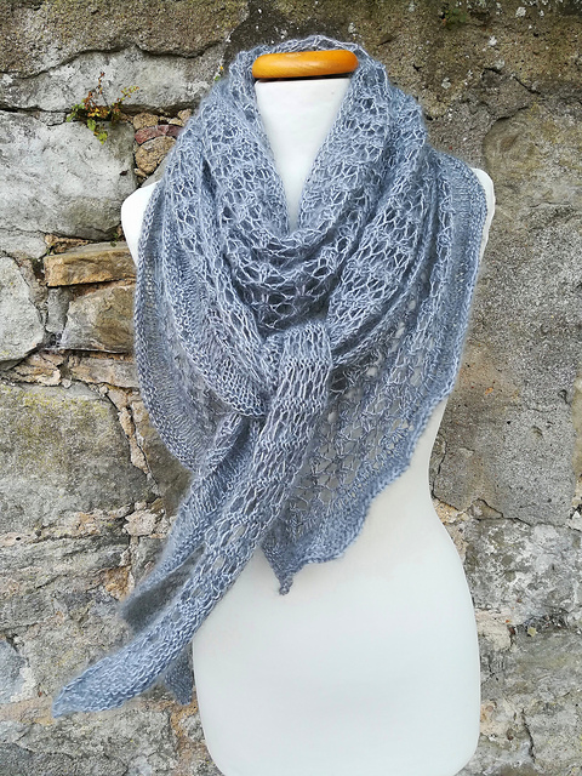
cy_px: 388
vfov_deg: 67.3
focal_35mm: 26
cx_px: 291
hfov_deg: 53.1
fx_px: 583
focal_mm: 3.83
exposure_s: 1/50
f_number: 2.2
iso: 64
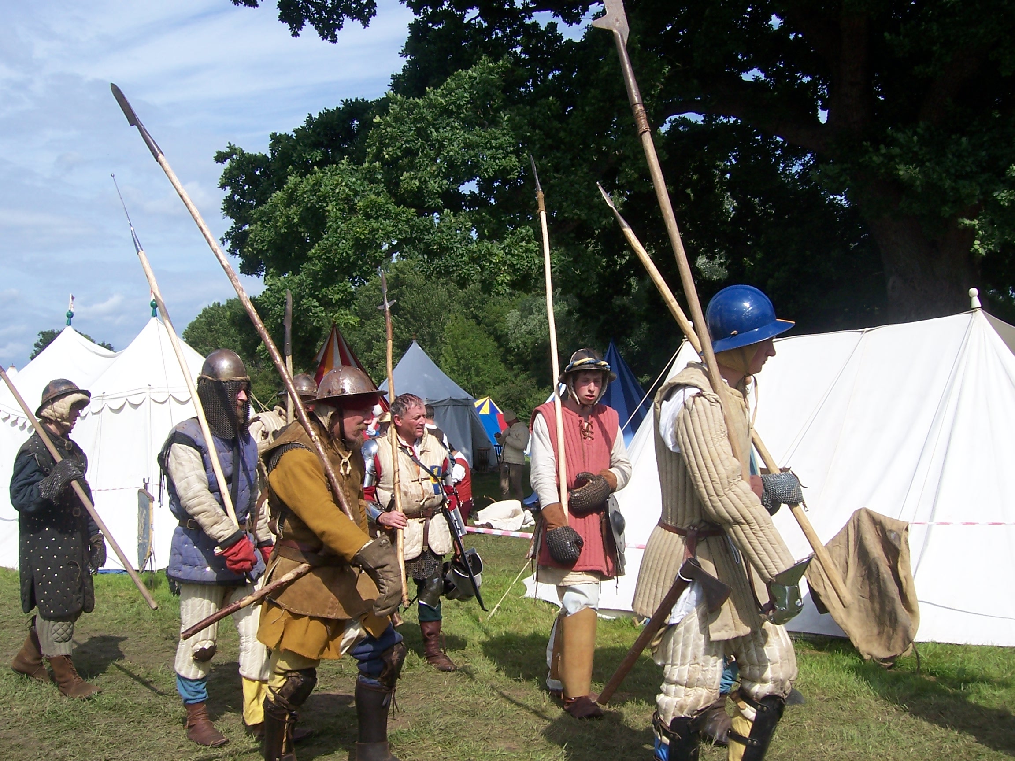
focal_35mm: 36
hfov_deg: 51.4
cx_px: 508
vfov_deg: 39.7
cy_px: 380
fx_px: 1056
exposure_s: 1/750
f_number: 4.8
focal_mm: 6
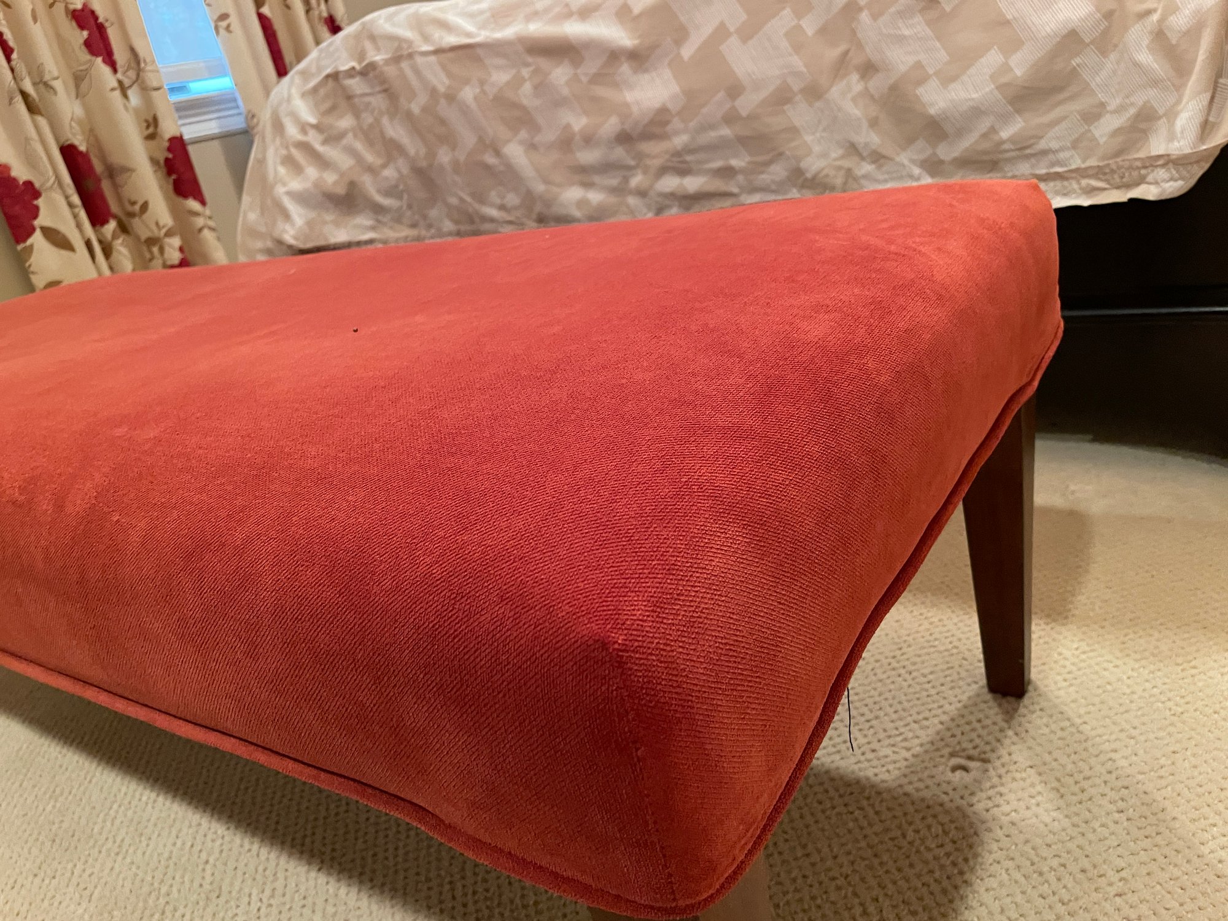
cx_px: 614
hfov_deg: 67.3
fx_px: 922
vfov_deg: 53.1
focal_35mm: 26
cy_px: 460
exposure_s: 1/60
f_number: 1.6
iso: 500
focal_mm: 4.2
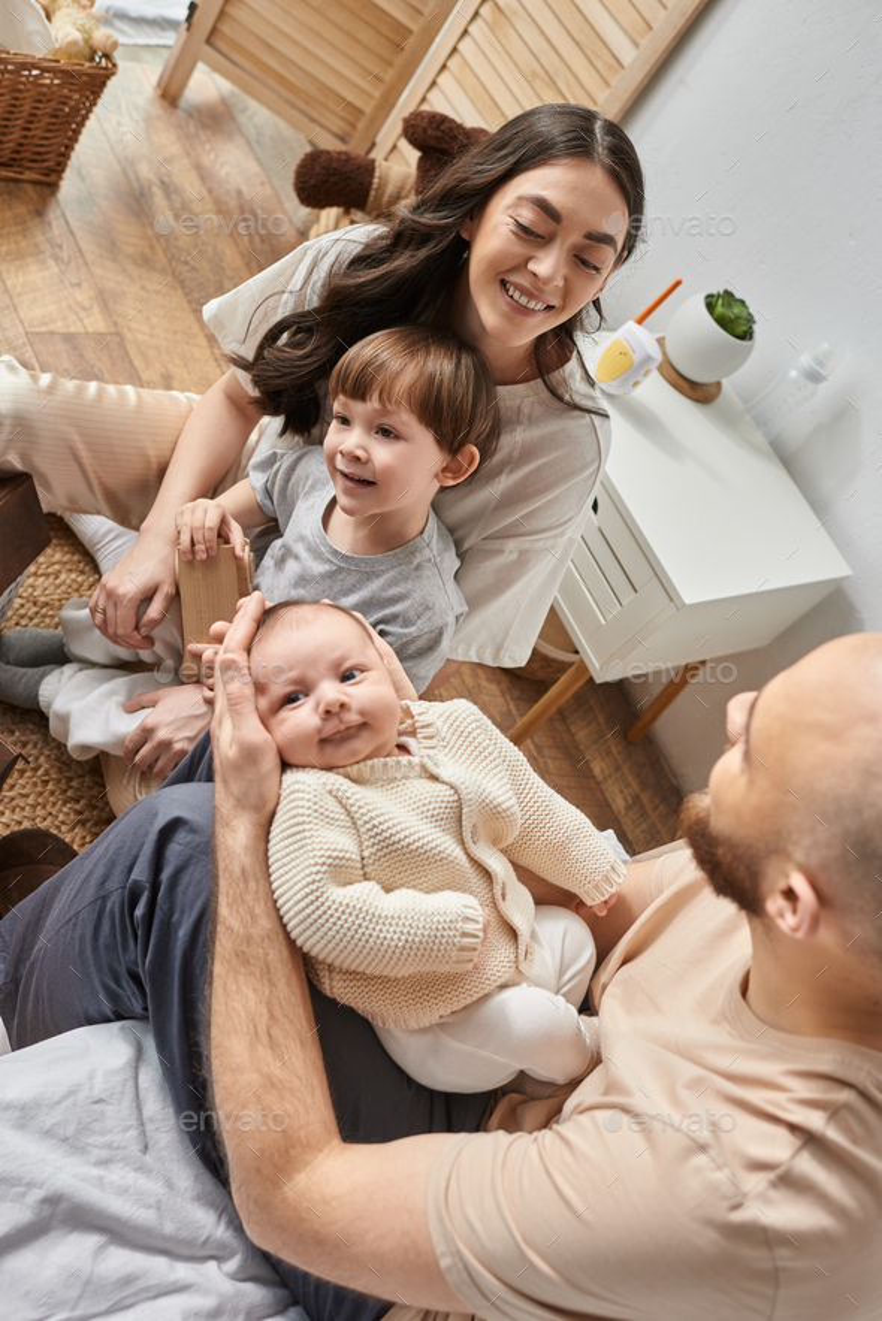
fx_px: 1285
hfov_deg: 37.9
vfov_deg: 54.4
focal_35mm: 35
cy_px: 660
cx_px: 441
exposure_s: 1/200
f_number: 4
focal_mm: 35
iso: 400
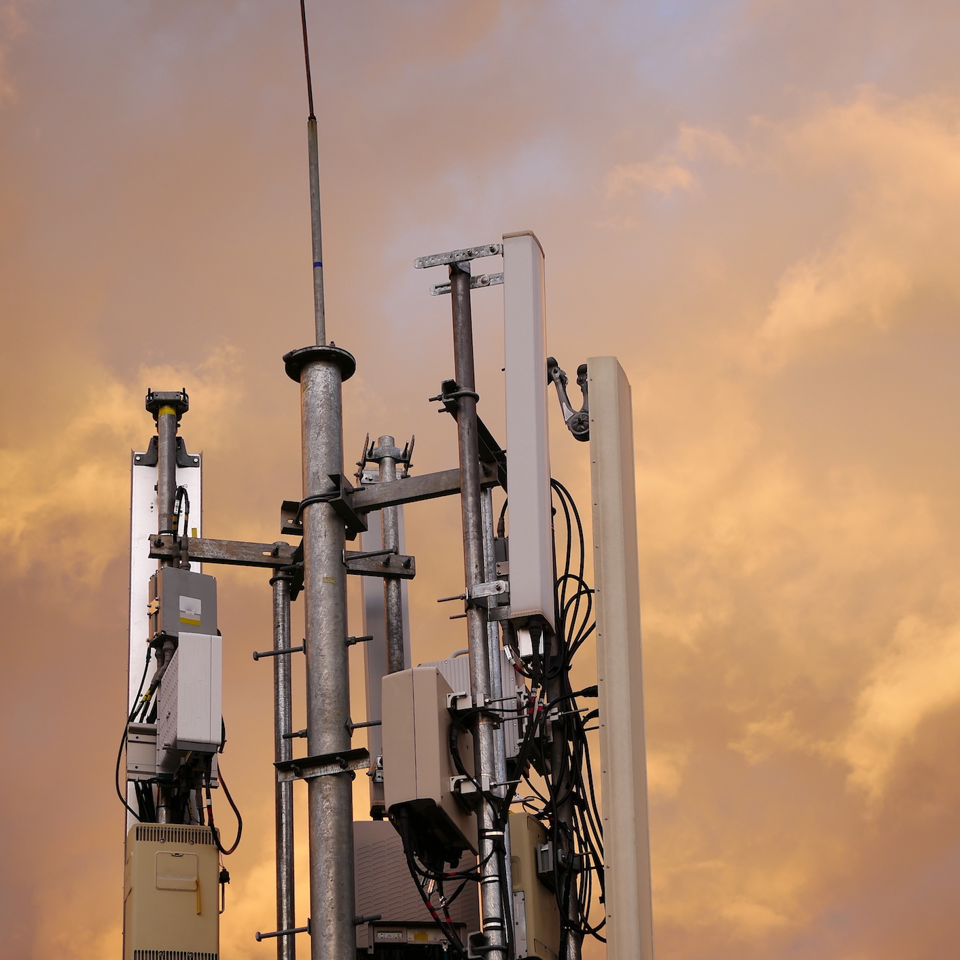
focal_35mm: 75
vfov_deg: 23.0
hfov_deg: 23.1
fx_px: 2353
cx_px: 507
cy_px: 614
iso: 100
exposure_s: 1/80
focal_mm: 30
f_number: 4
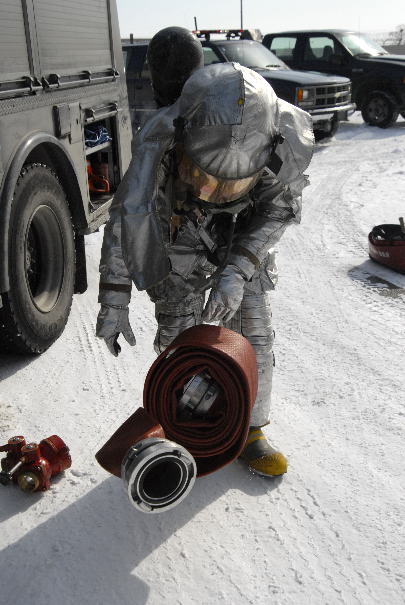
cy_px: 302
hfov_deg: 32.0
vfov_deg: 46.3
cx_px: 202
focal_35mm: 42
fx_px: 707
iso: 800
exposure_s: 1/5000
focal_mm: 28
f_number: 7.1
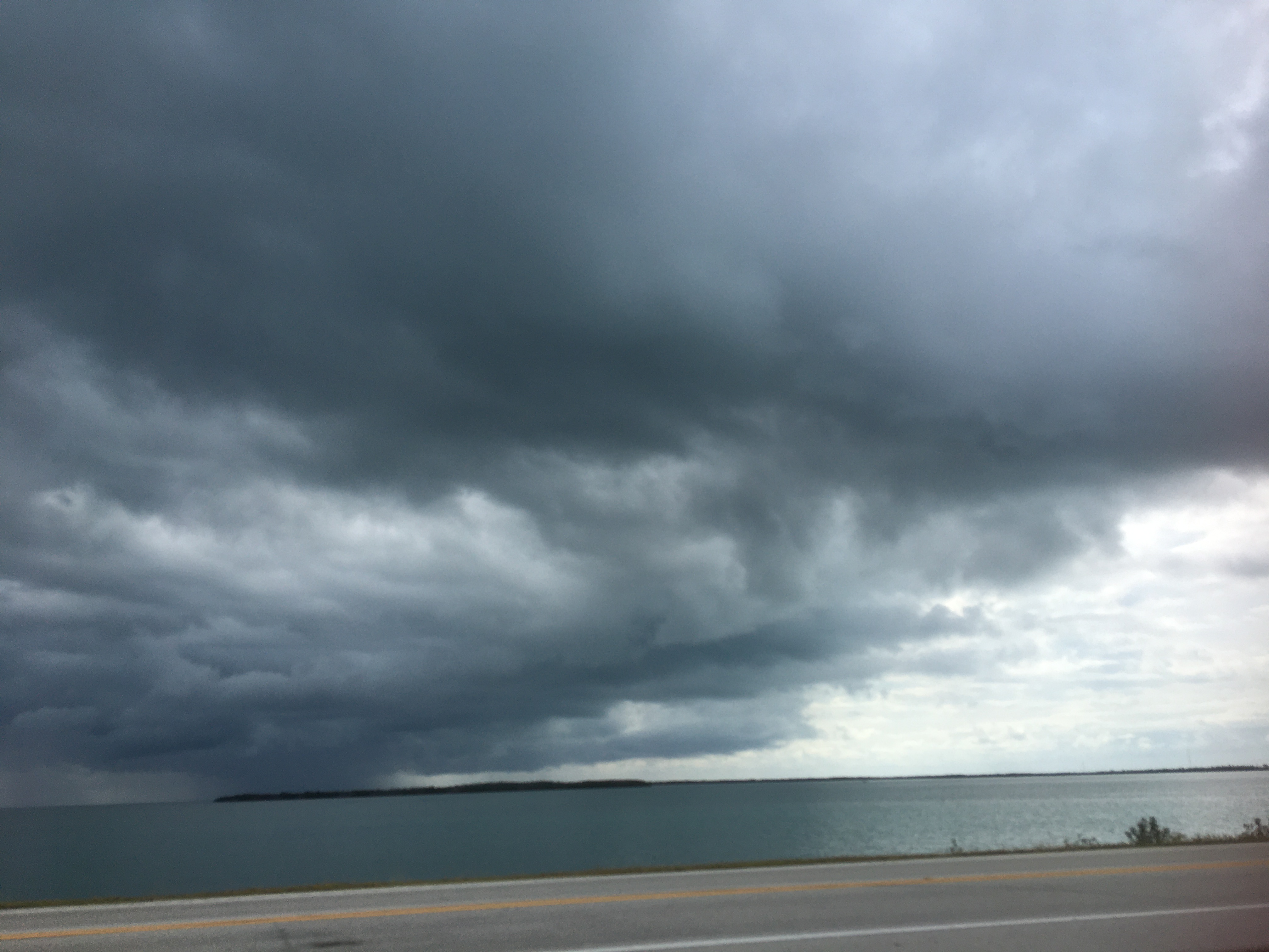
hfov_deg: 61.7
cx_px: 634
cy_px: 476
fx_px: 1063
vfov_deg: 48.2
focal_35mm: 29
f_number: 2.2
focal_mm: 4.15
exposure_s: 1/2404
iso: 25
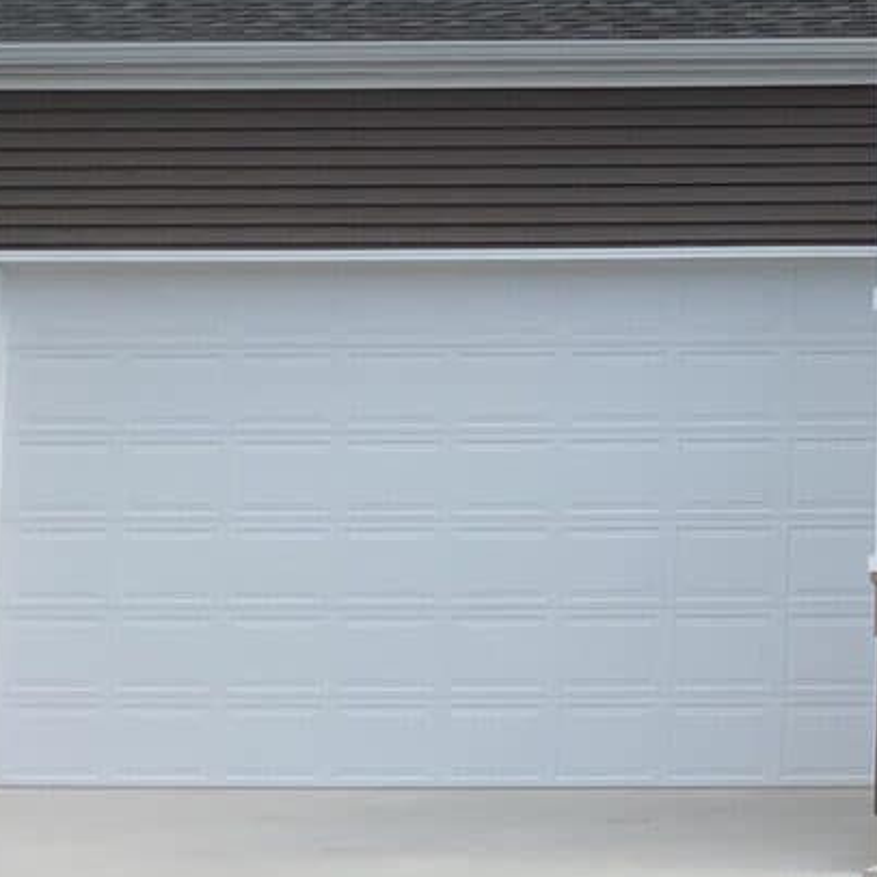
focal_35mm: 108
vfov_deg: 16.1
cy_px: 264
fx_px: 3096
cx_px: 1609
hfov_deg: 14.2
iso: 25
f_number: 2.4
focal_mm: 3.3
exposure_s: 1/1101
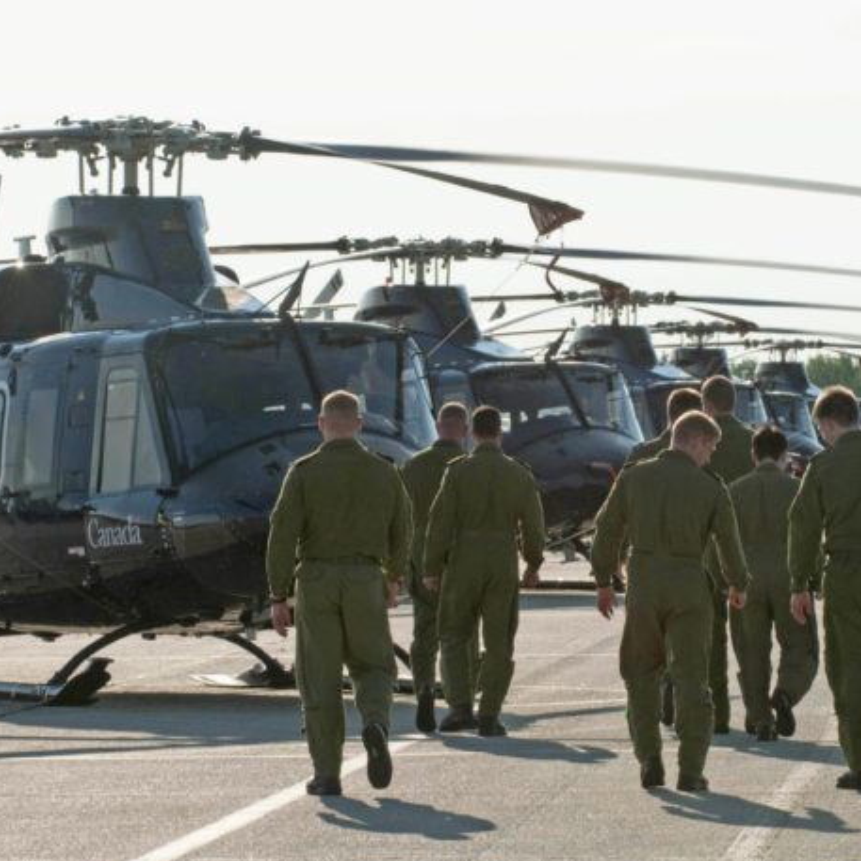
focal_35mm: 312
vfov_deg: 5.6
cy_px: 395
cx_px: 563
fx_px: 8780
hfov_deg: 5.6
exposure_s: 1/200
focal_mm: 140
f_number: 16
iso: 200
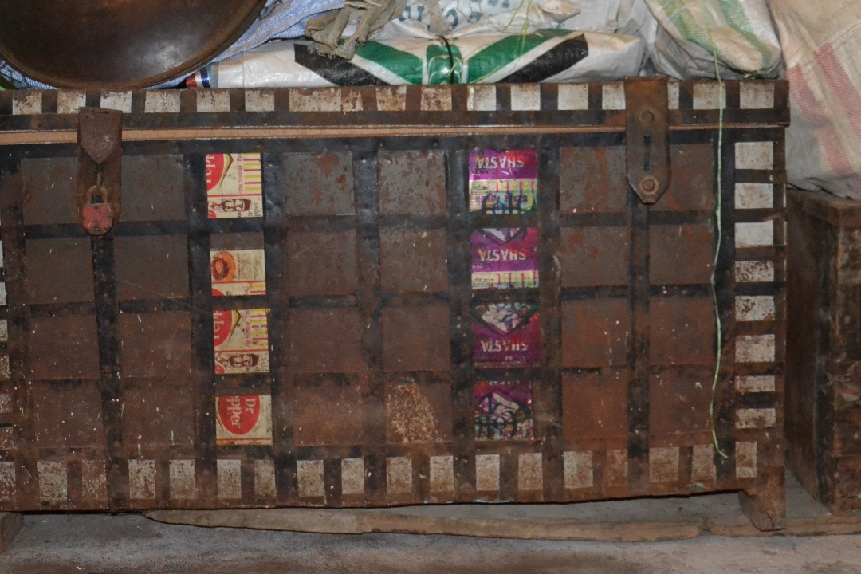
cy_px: 222
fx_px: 1291
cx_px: 454
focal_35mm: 54
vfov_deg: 25.0
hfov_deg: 36.9
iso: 3200
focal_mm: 24
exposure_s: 1/60
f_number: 3.8
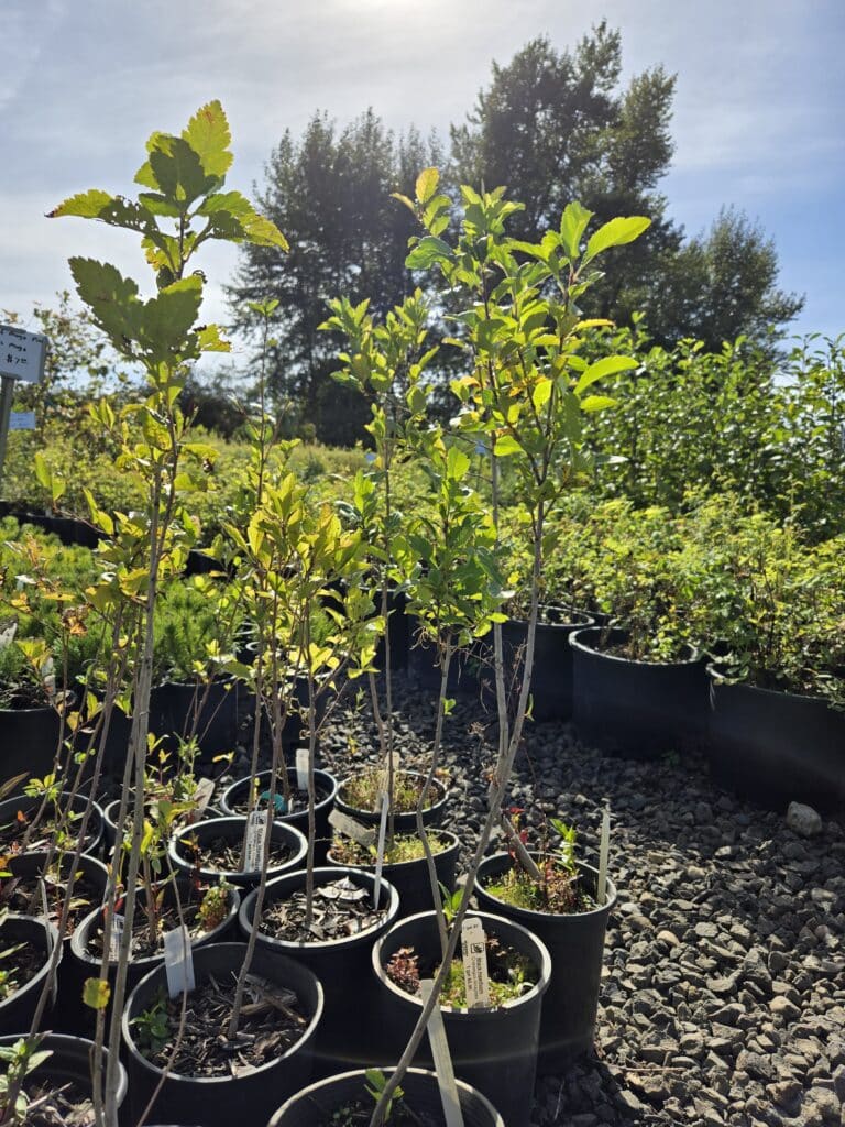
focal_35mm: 23
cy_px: 564
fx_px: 749
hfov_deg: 58.9
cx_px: 422
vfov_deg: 73.9
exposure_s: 1/2410
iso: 25
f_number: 1.8
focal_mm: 5.4
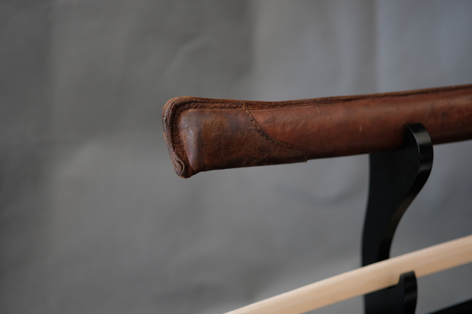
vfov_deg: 28.1
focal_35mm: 48
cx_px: 236
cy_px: 157
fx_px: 629
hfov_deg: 41.1
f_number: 1.8
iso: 400
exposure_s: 1/15
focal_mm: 32
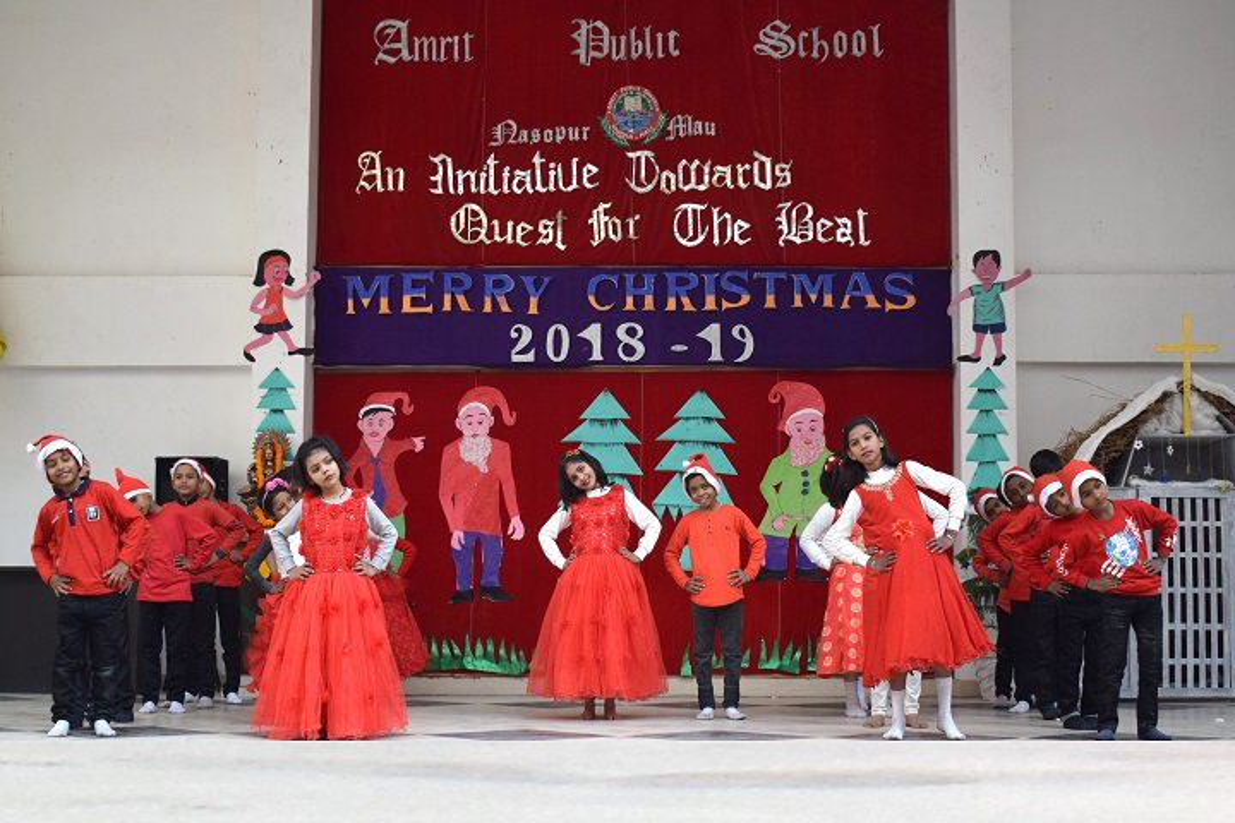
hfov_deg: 46.4
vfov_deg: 31.9
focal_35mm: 42
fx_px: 1441
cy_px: 412
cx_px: 618
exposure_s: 1/1000
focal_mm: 28
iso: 800
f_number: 4.2
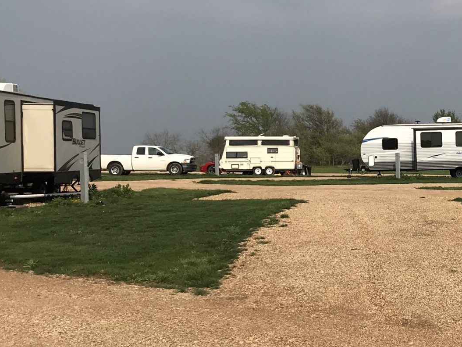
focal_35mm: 68
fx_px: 908
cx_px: 493
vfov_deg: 21.6
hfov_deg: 26.5
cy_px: 175
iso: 20
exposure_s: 1/4167
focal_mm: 3.99
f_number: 1.8
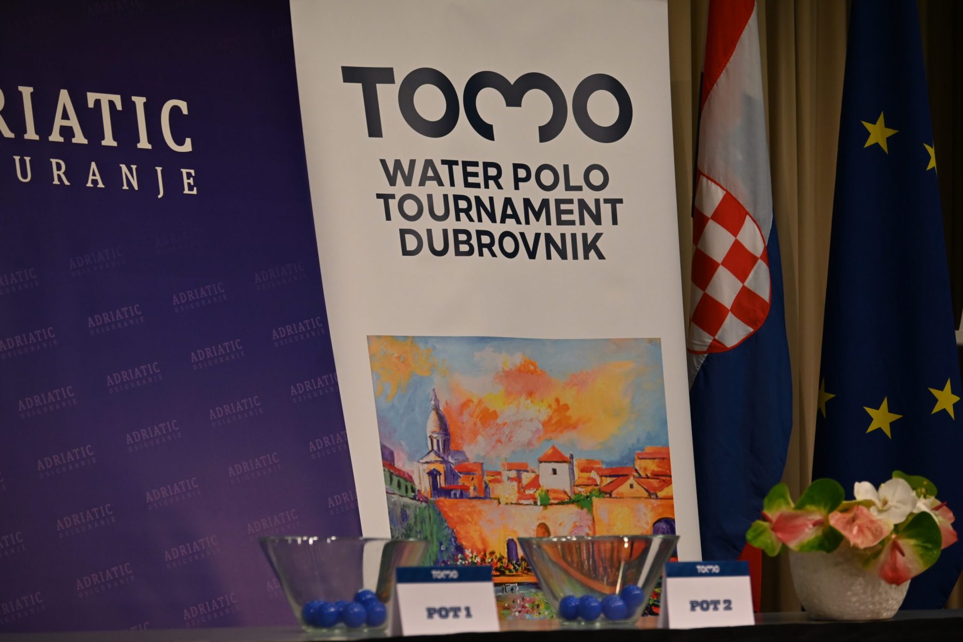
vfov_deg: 8.3
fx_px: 4413
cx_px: 482
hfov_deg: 12.5
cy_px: 321
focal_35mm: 165
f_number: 5
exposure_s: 1/125
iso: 640
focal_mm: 110
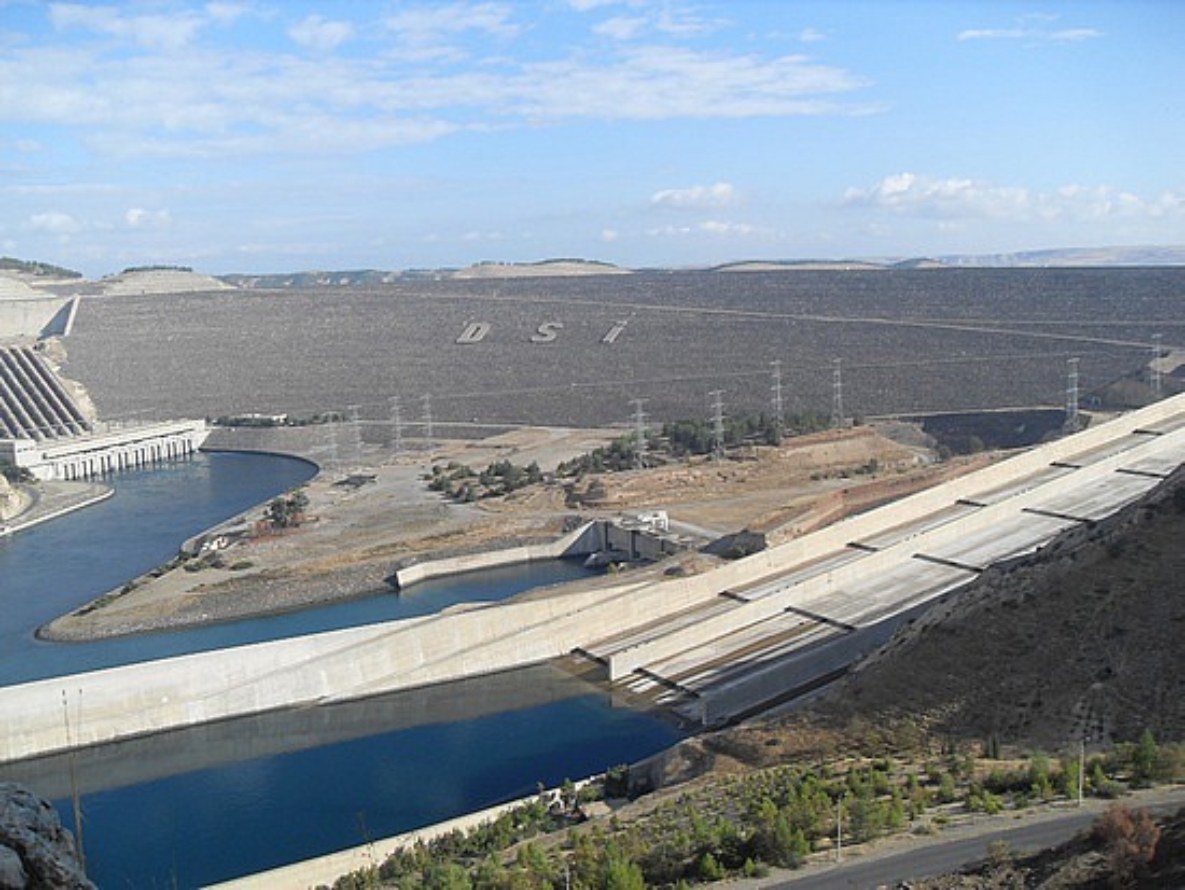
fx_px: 1164
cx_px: 592
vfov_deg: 41.8
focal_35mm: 34
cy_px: 445
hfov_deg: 53.9
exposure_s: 1/180
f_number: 7
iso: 80
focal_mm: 6.3
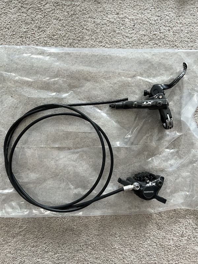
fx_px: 198
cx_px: 99
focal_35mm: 26
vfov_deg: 67.3
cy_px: 132
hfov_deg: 53.1
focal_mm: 5.7
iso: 125
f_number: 1.5
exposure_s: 1/94
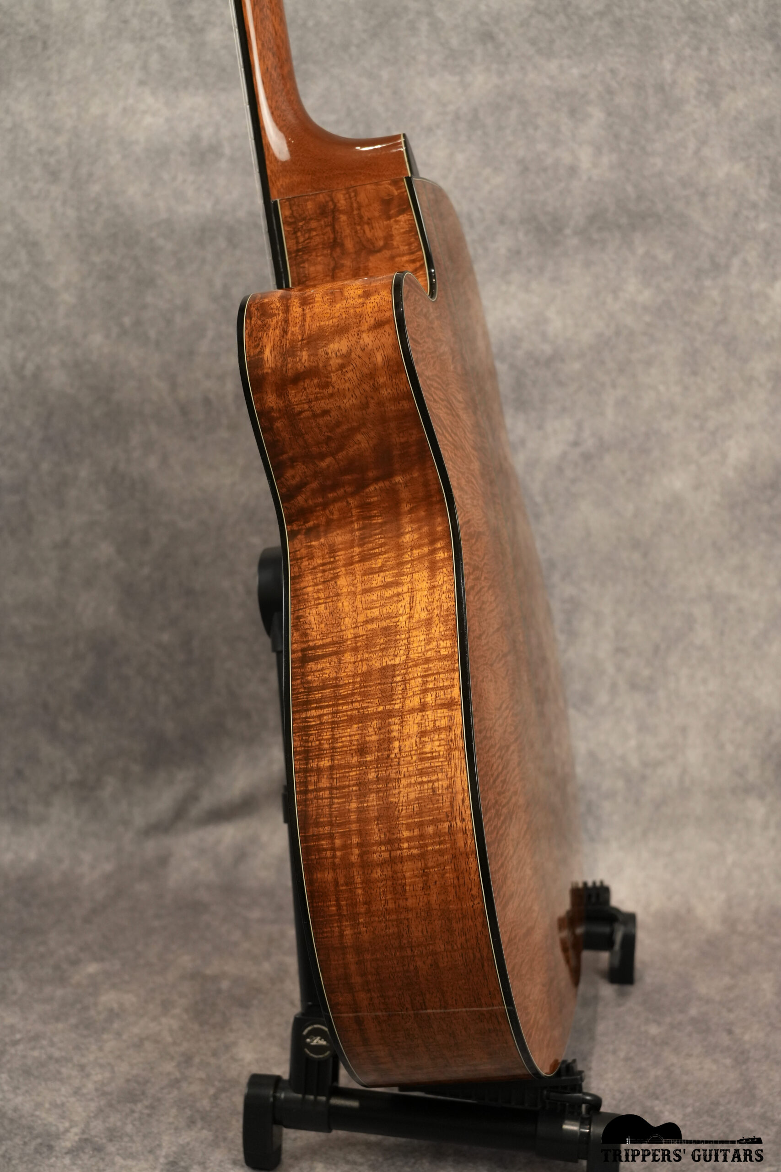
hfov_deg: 27.0
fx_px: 1627
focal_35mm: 50
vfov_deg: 39.6
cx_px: 390
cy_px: 586
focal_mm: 50
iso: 2000
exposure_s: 1/100
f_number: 5.6
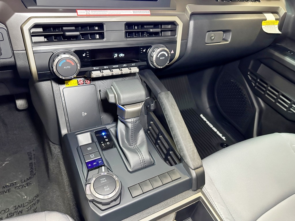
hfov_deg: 71.6
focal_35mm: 24
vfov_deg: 56.8
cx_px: 148
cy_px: 110
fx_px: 205
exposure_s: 1/40
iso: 1000
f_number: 1.78
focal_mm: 6.86
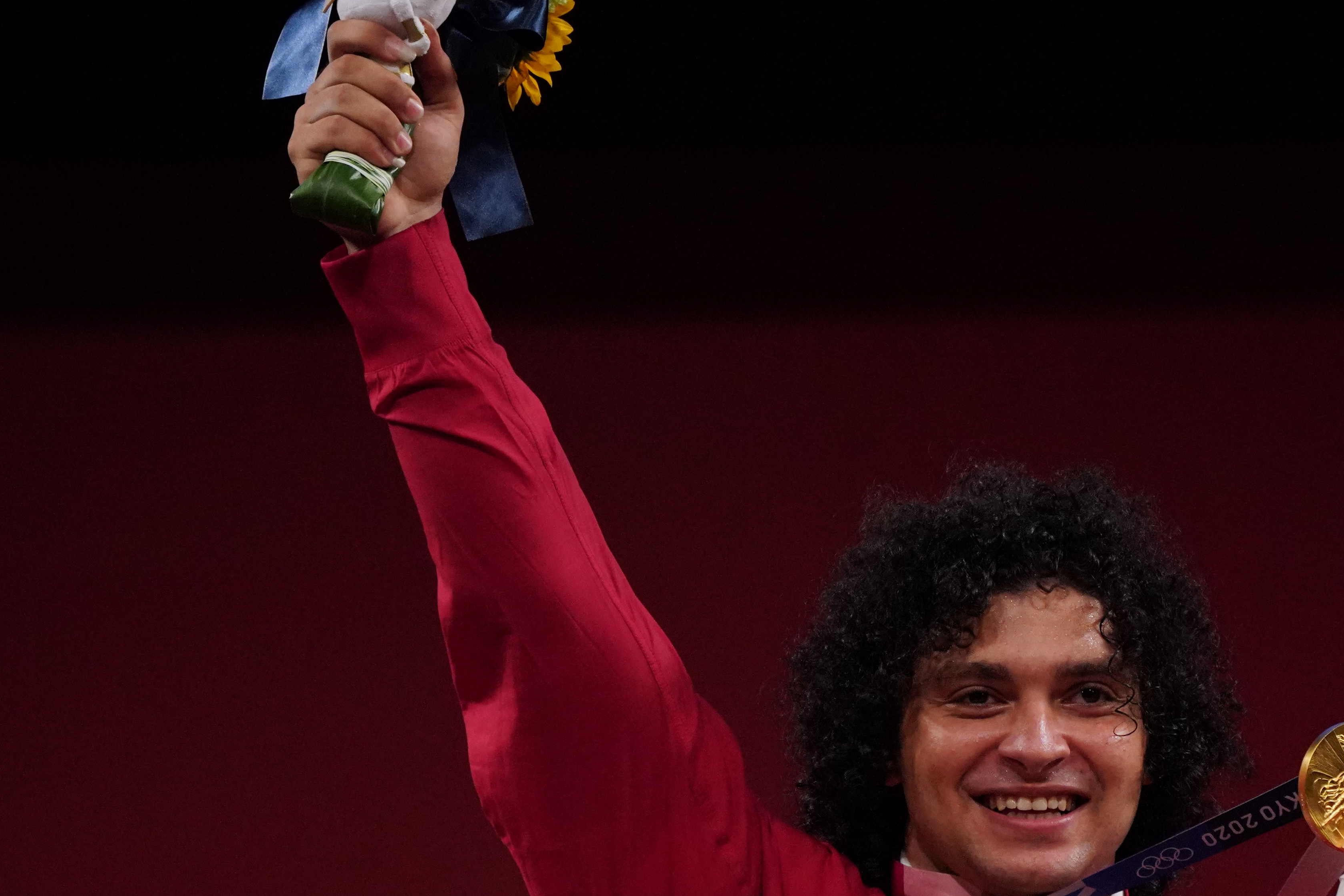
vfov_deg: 2.9
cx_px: 921
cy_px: 797
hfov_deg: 4.3
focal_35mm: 478
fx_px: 17845
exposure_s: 1/1250
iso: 5000
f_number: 5.6
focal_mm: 268
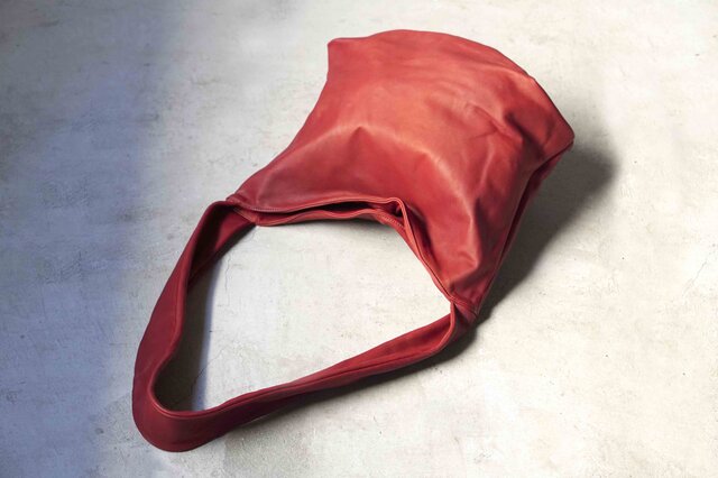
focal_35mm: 75
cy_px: 239
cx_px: 359
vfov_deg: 18.2
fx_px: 1495
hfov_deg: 27.0
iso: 1000
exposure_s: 1/160
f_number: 4
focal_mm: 50
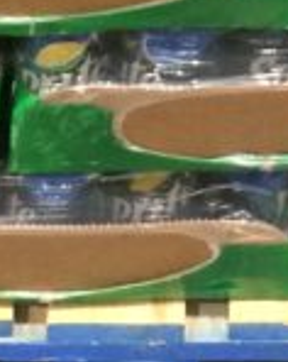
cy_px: -350
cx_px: 283
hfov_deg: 7.8
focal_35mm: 196
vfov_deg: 9.3
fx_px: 2093
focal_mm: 4.15
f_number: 2.2
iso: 160
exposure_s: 1/30
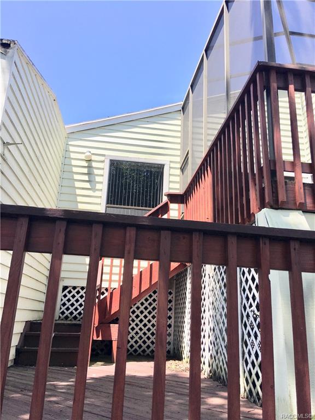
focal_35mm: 29
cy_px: 210
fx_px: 352
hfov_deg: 48.2
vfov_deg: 61.7
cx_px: 158
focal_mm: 4.15
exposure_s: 1/777
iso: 25
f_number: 2.2
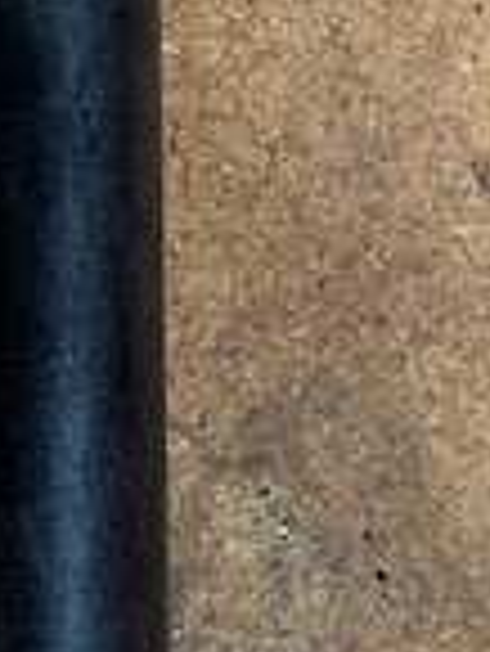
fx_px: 2695
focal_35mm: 143
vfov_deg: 13.4
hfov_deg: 10.3
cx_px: 54
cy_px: -162
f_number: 1.8
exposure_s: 1/40
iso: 320
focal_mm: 4.25
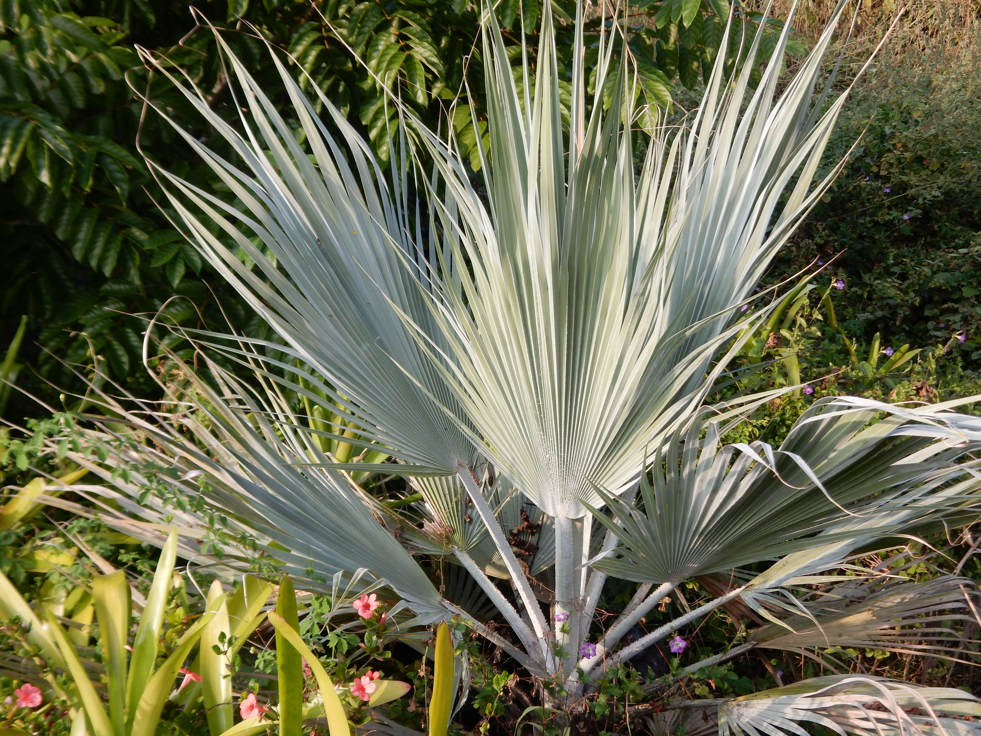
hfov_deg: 37.5
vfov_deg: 28.6
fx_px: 1445
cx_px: 490
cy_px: 368
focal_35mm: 51
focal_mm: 9
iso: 125
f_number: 4.5
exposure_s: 1/320
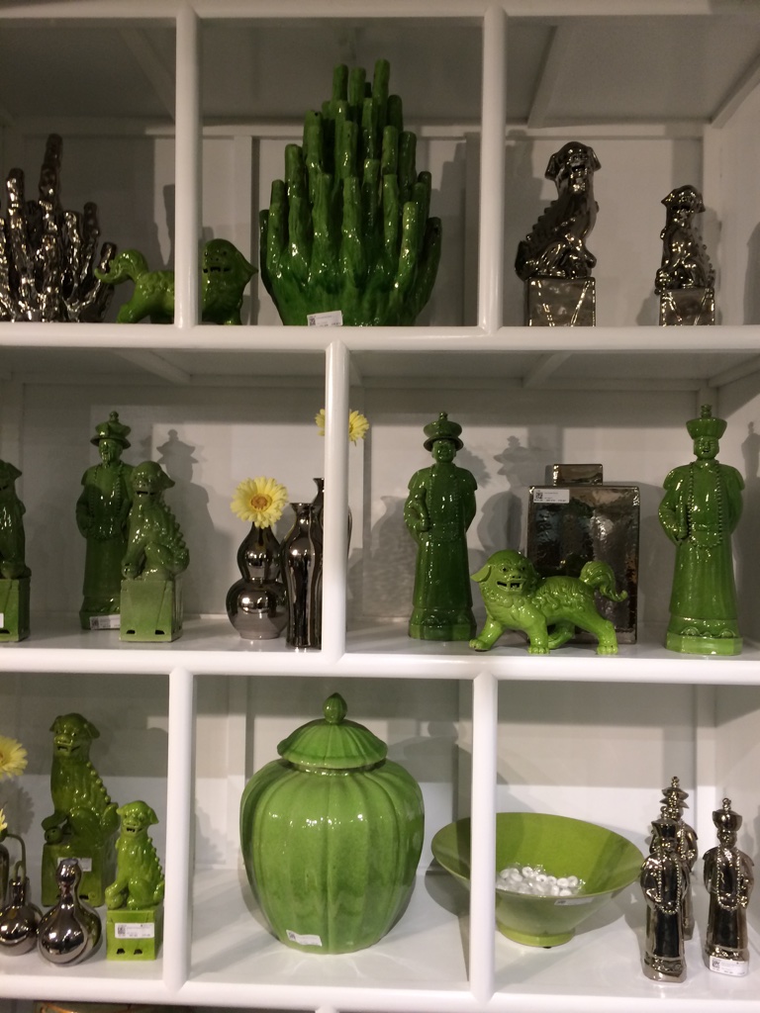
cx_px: 380
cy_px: 506
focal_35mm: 30
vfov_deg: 60.0
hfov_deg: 46.8
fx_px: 878
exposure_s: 1/30
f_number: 2.2
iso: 64
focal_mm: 4.12
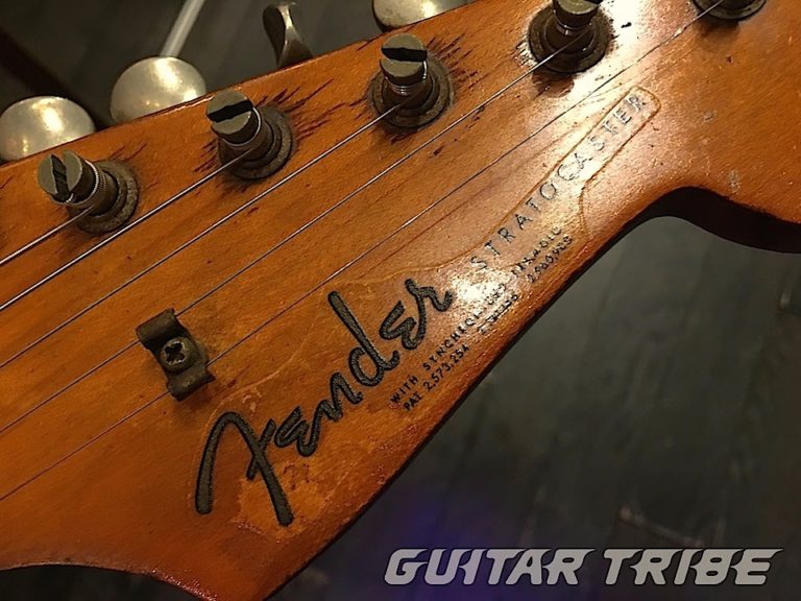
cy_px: 300
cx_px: 400
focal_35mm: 29
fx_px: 671
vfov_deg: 48.2
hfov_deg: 61.7
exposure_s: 1/4
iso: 50
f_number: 2.2
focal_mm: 4.15
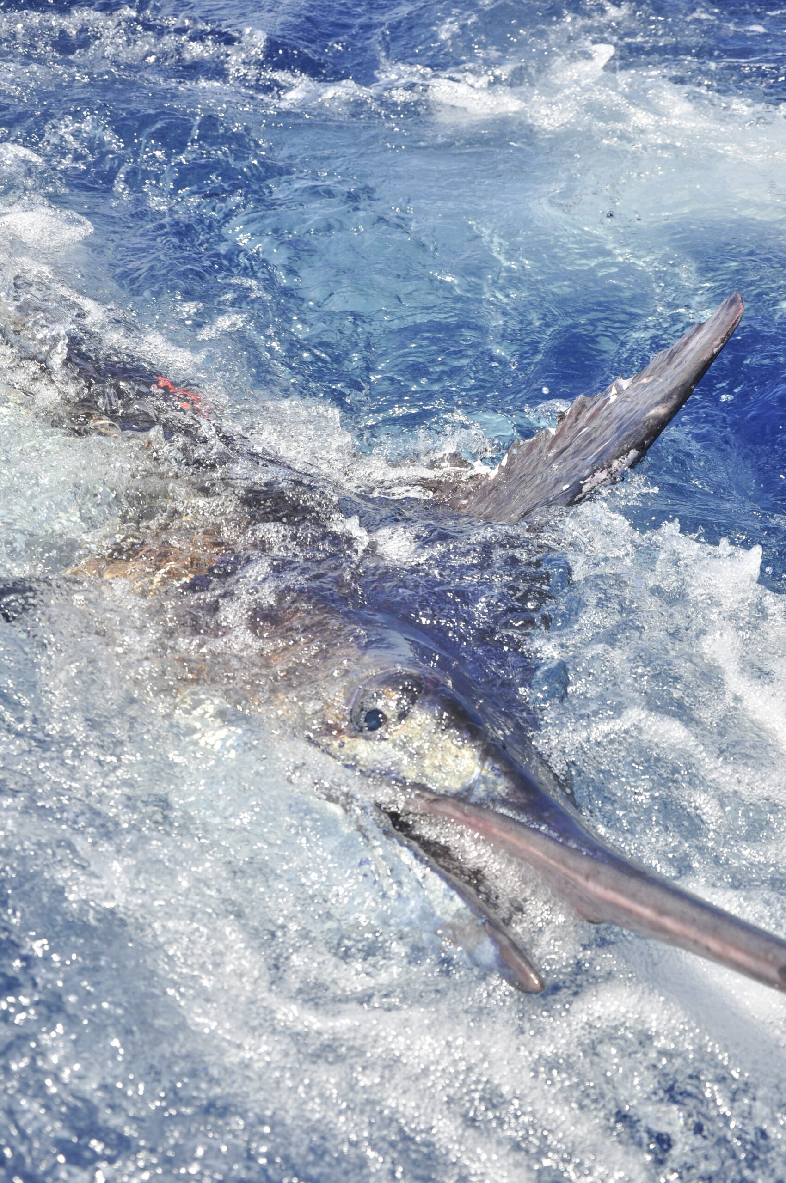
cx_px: 393
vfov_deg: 33.4
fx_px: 1970
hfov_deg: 22.6
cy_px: 592
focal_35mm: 60
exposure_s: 1/800
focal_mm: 40
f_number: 8
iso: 200
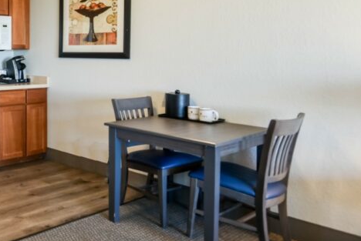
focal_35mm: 35
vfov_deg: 37.6
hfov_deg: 43.3
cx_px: -29
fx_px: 351
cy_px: 87
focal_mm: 16
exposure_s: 1/13
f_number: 4
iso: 100
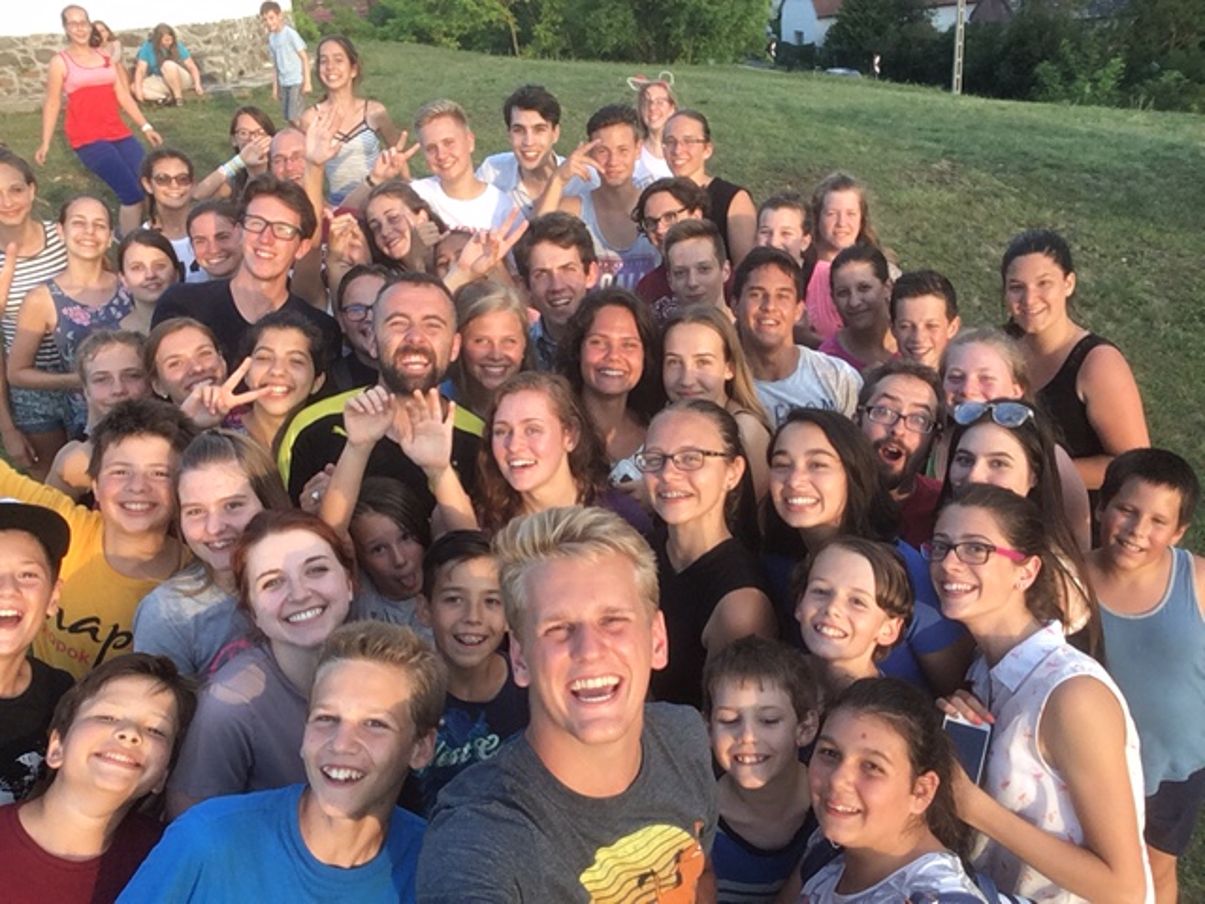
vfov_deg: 45.4
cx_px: 602
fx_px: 1079
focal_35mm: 31
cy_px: 452
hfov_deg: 58.4
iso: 50
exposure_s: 1/183
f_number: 2.4
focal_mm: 2.15
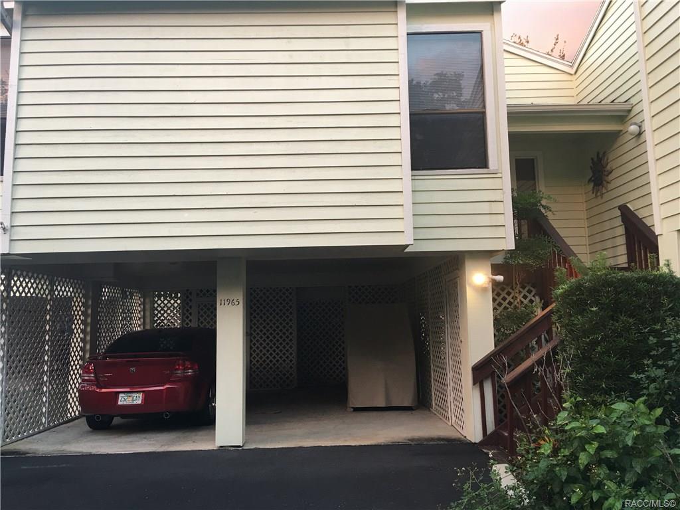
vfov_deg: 48.2
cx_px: 340
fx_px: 570
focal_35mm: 29
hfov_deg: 61.7
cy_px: 255
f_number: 2.2
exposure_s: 1/15
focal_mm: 4.15
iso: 25
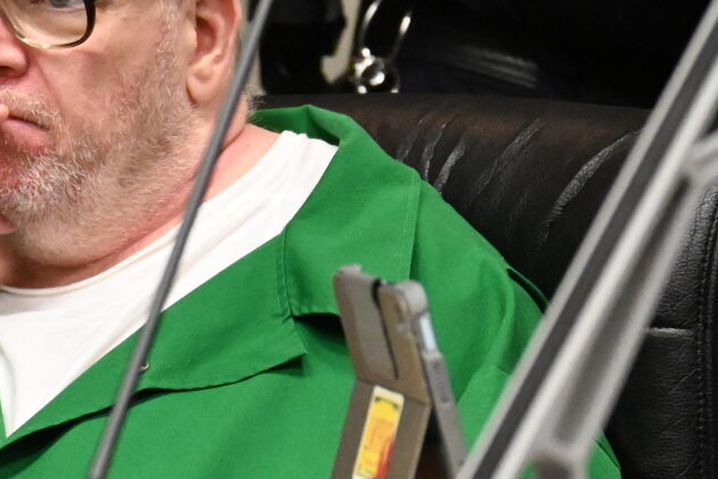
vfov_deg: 2.0
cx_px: 23
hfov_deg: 3.0
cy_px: 259
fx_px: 13609
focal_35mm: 682
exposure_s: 1/125
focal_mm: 165
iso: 7200
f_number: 5.6
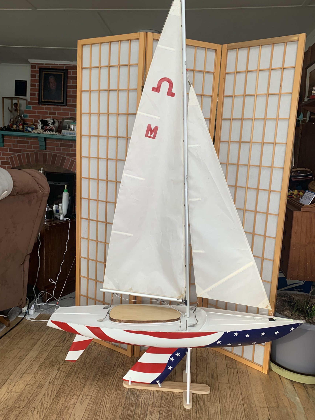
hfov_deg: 48.2
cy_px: 204
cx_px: 157
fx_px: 352
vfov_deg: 61.6
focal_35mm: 29
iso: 50
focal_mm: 4.25
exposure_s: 1/121
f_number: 1.8
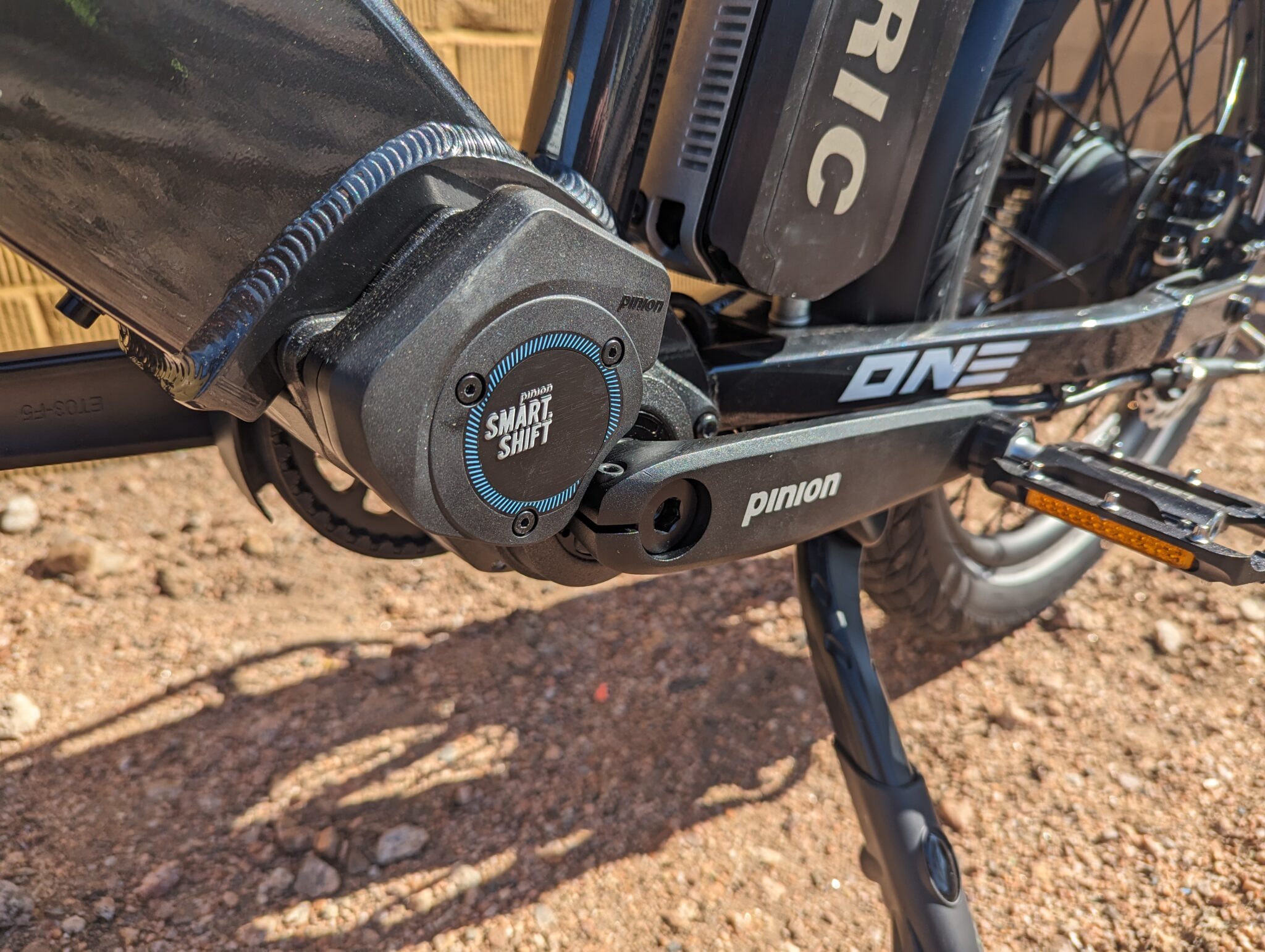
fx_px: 878
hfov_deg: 71.5
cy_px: 476
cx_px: 632
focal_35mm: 24
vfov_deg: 56.9
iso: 42
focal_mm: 6.81
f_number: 1.85
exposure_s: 1/1099
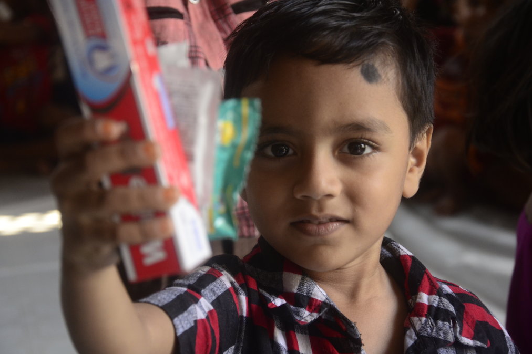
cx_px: 269
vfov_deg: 13.7
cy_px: 176
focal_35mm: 100
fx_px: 1477
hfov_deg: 20.4
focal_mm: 66
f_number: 5.3
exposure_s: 1/50
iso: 1000
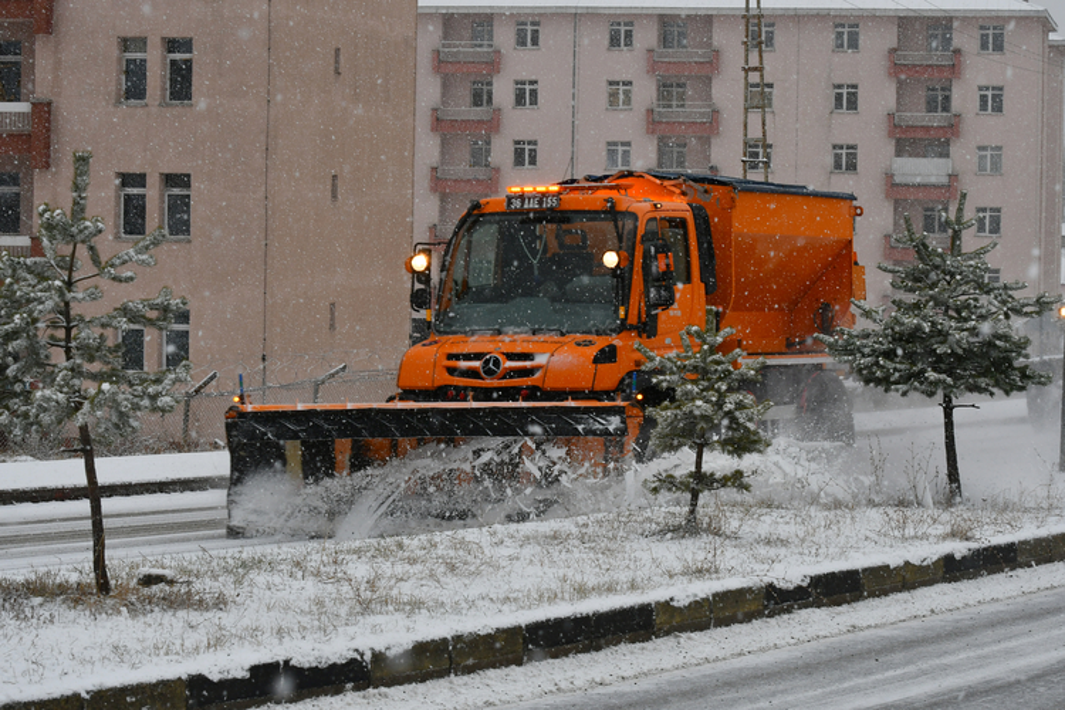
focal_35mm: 105
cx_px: 532
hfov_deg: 19.5
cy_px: 355
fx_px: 3106
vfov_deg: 13.0
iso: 400
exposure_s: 1/320
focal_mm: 70
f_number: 9
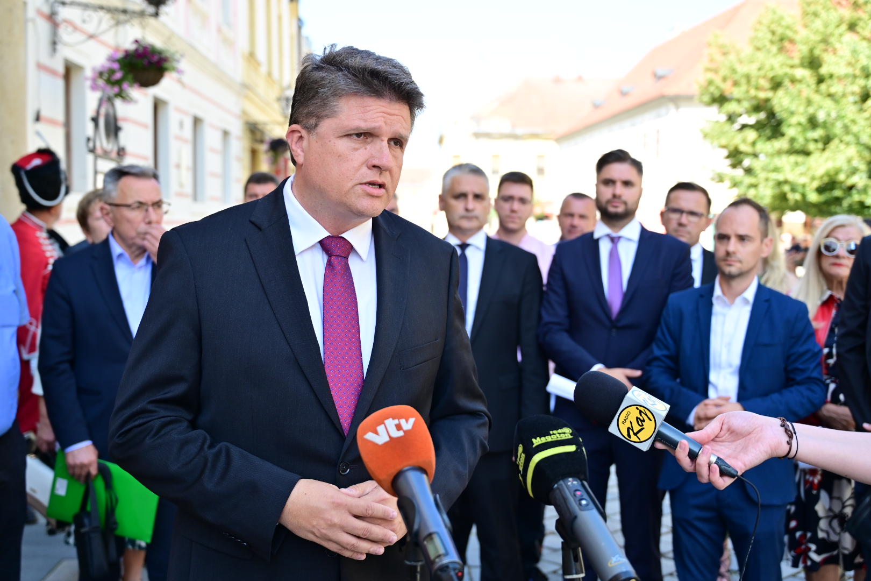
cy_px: 290
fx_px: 1089
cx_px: 436
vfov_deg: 29.9
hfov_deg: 43.6
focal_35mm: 45
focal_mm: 45
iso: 400
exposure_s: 1/640
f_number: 4
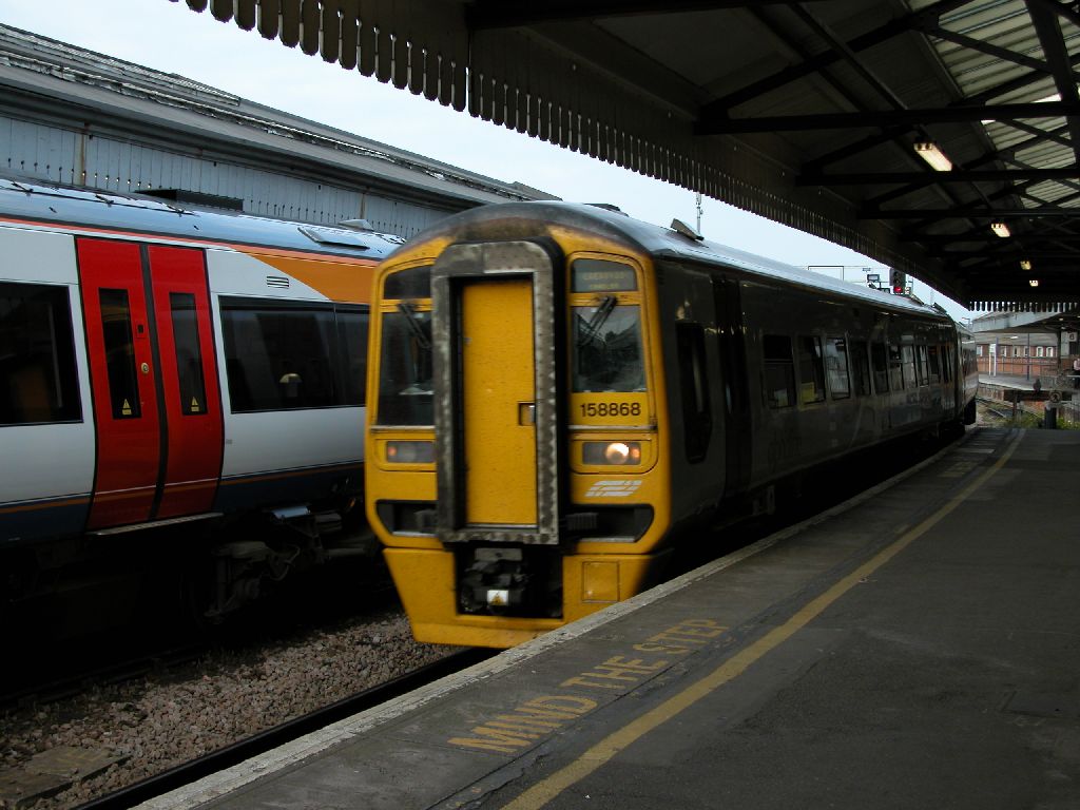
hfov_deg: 38.2
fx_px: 1560
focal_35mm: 50
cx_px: 540
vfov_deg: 29.1
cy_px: 405
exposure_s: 1/85
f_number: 3.8
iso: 100
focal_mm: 12.7
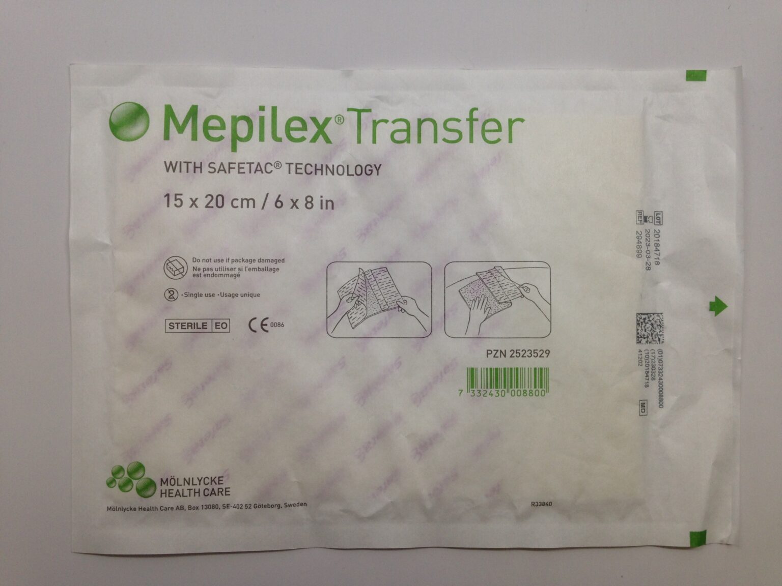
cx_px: 391
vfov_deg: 42.9
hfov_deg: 55.4
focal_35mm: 33
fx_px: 745
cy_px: 293
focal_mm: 4.12
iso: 50
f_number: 2.4
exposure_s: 1/60
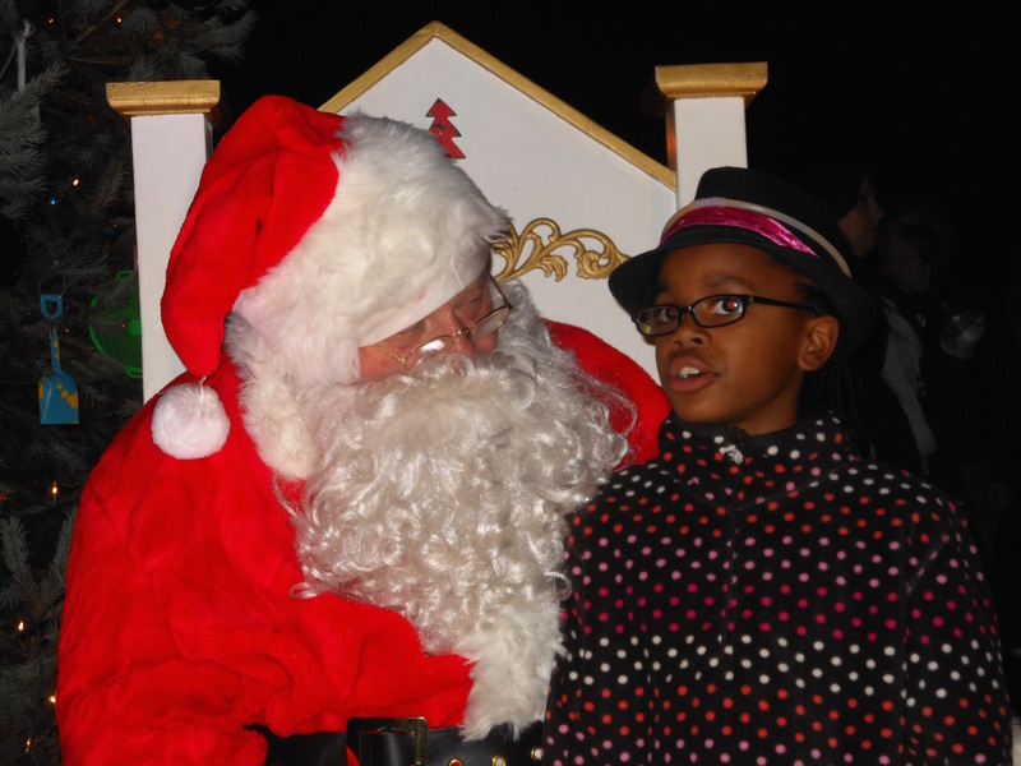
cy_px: 383
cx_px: 510
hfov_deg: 29.4
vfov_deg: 22.3
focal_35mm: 66
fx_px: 1947
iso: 200
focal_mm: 11.7
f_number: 4.3
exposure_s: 1/60
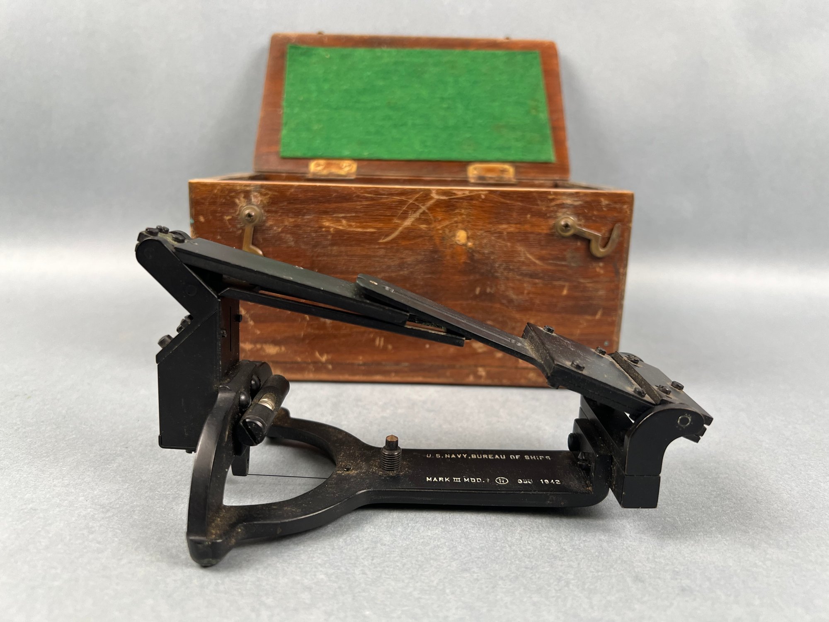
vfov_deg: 53.1
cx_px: 414
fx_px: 623
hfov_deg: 67.3
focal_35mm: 26
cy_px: 311
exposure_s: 1/120
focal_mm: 5.7
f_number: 1.5
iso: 80
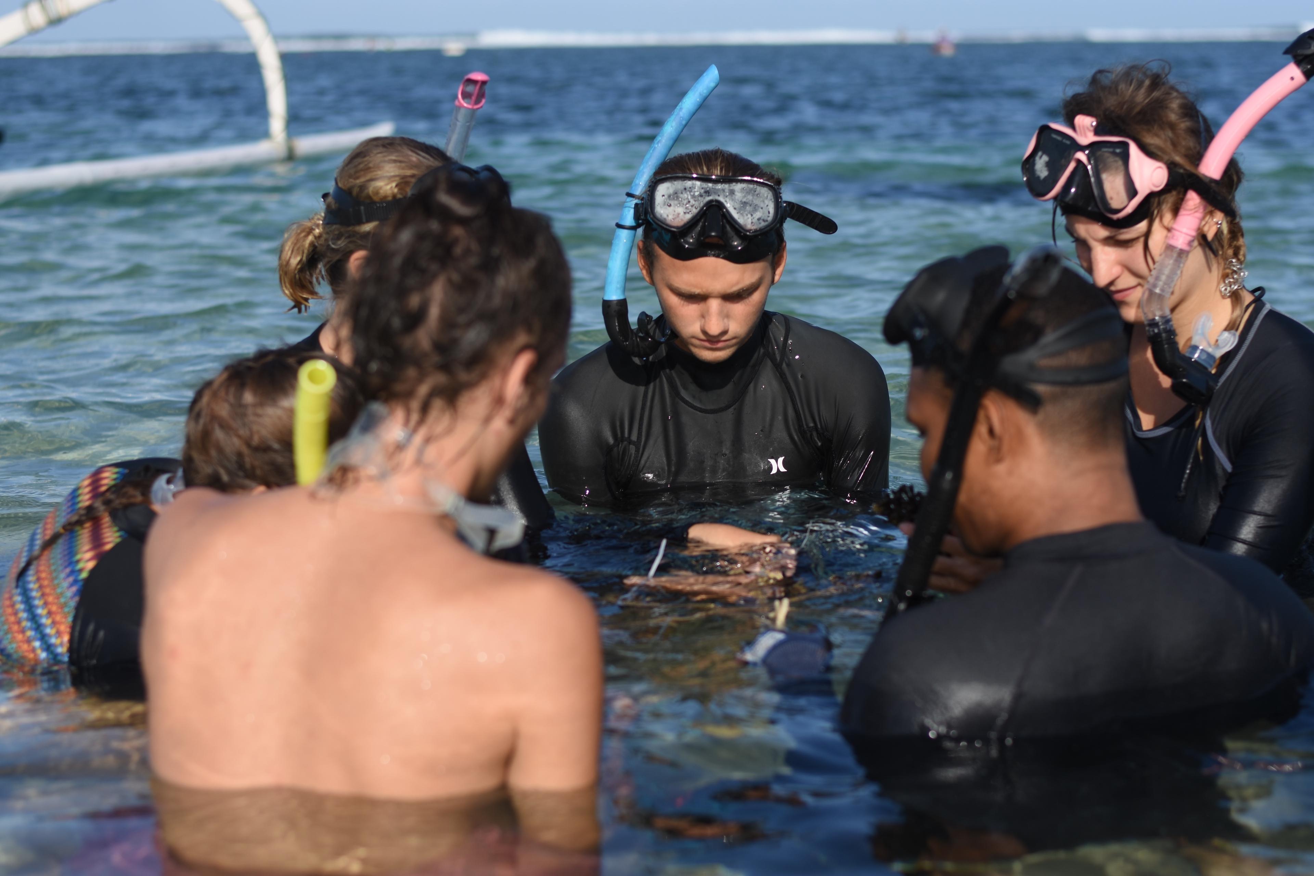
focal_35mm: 75
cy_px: 438
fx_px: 2737
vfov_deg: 18.2
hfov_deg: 27.0
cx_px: 657
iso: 100
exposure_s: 1/3200
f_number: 2.8
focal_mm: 50
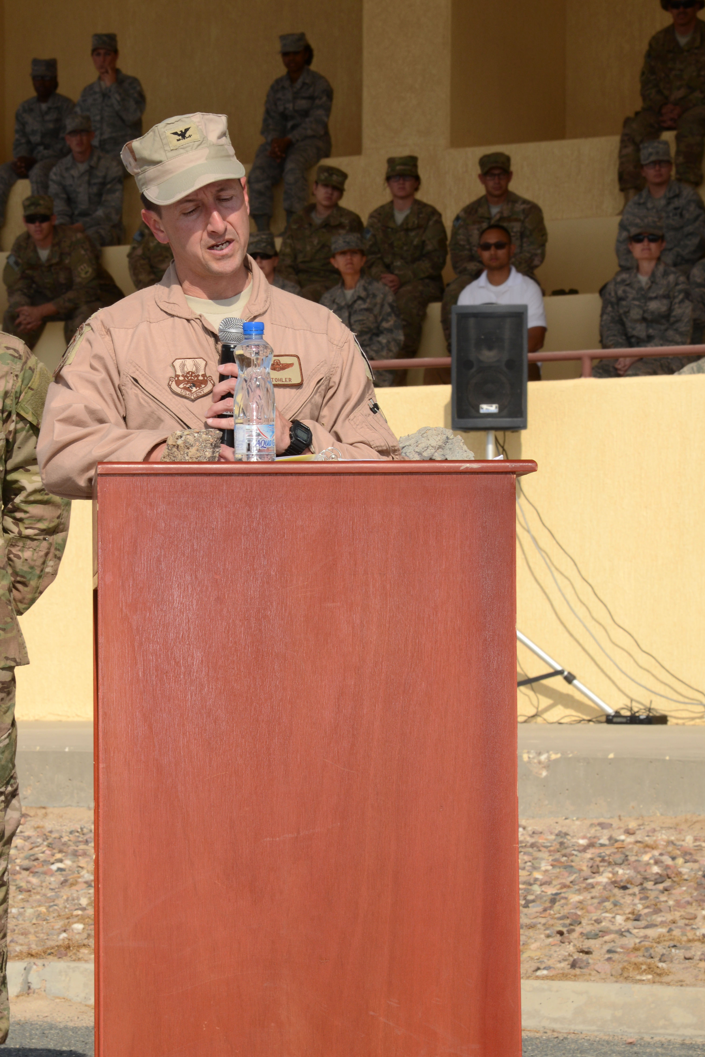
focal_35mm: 155
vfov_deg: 13.2
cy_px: 568
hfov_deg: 8.9
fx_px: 4549
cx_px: 209
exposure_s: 1/250
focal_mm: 95
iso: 200
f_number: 14
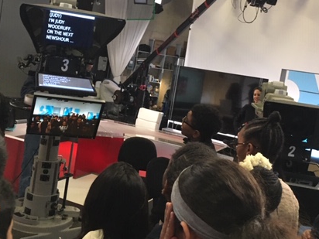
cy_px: 85
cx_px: 145
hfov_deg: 42.0
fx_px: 415
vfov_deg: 32.0
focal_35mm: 45
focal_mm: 4.15
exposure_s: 1/30
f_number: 2.2
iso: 200
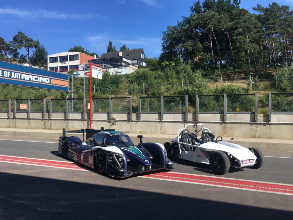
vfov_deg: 48.2
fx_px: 245
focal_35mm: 29
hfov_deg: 61.7
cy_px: 110
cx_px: 146
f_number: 2.2
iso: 25
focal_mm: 4.15
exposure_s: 1/1148
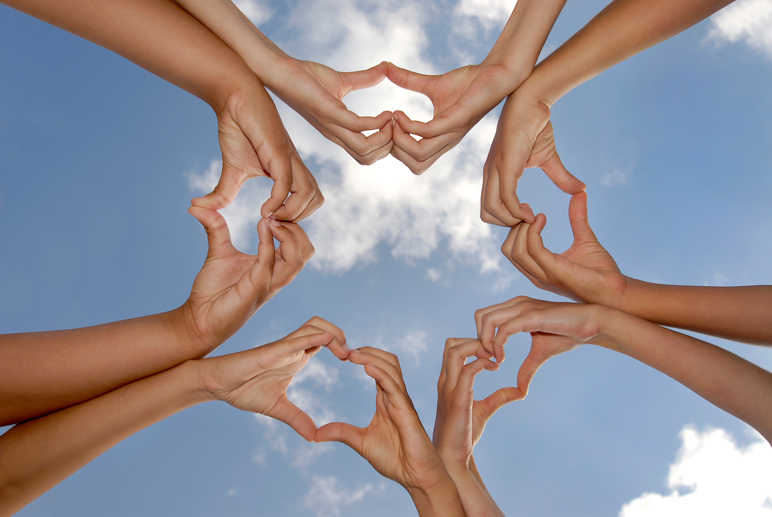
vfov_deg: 37.0
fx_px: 773
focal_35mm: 36
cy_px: 258
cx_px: 386
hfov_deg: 53.1
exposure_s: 1/250
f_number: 5.6
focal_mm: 24
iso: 100
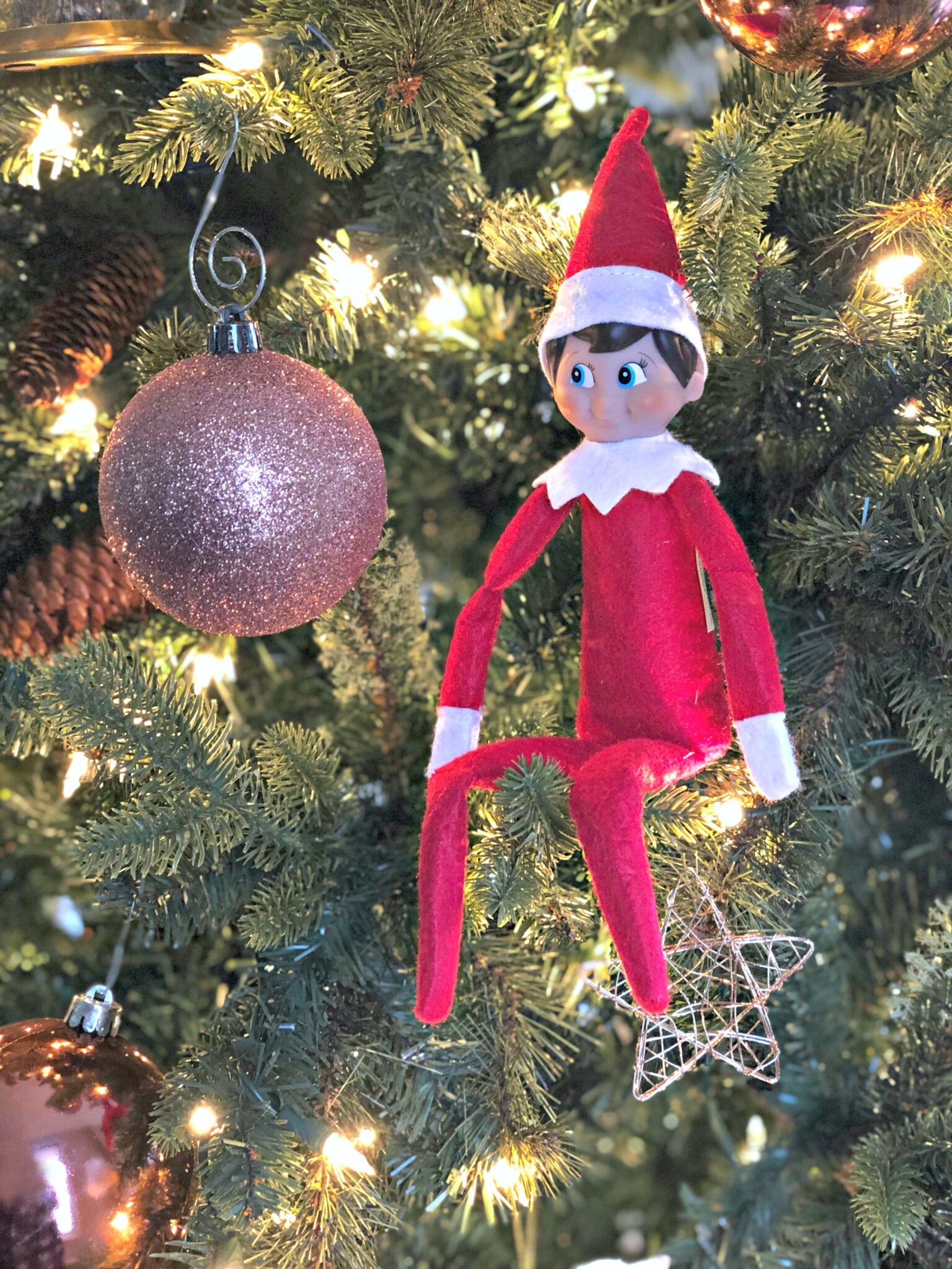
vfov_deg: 36.8
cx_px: 476
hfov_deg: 28.0
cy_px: 634
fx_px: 1907
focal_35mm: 52
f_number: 2.4
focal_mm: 6
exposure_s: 1/8
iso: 200
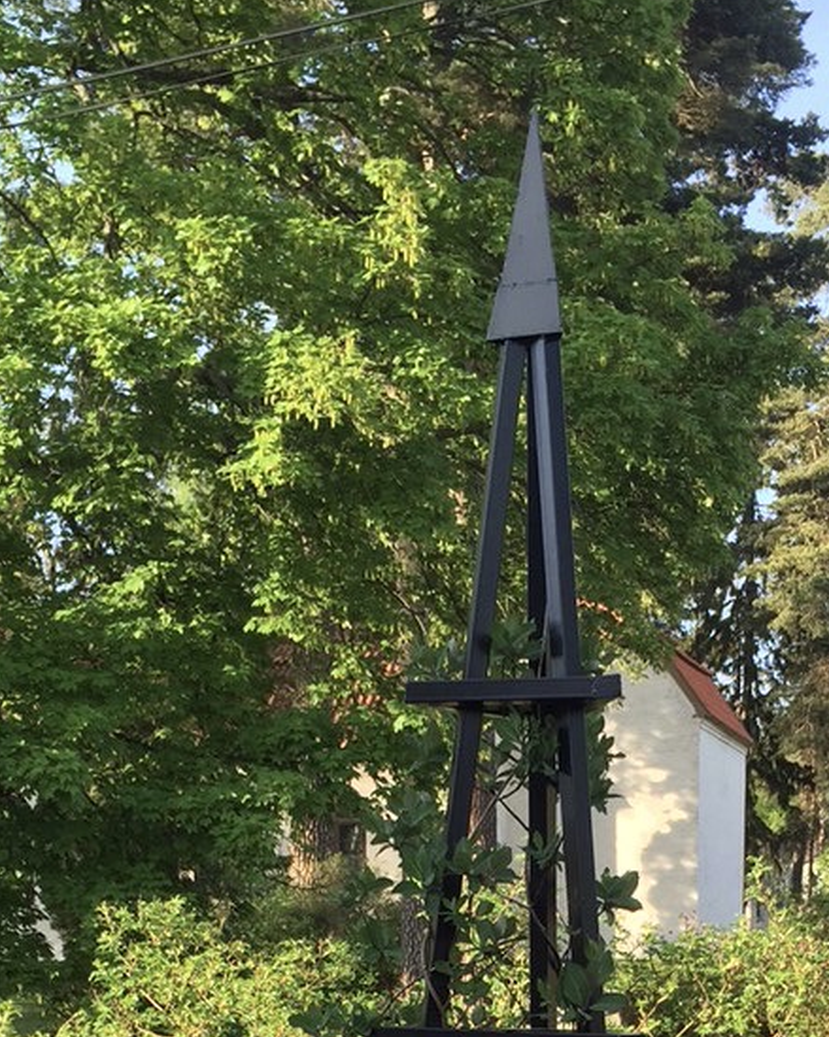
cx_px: 466
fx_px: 2025
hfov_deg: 23.1
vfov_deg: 26.2
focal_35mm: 66
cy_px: 1184
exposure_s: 1/293
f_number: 2.2
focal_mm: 4.15
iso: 32
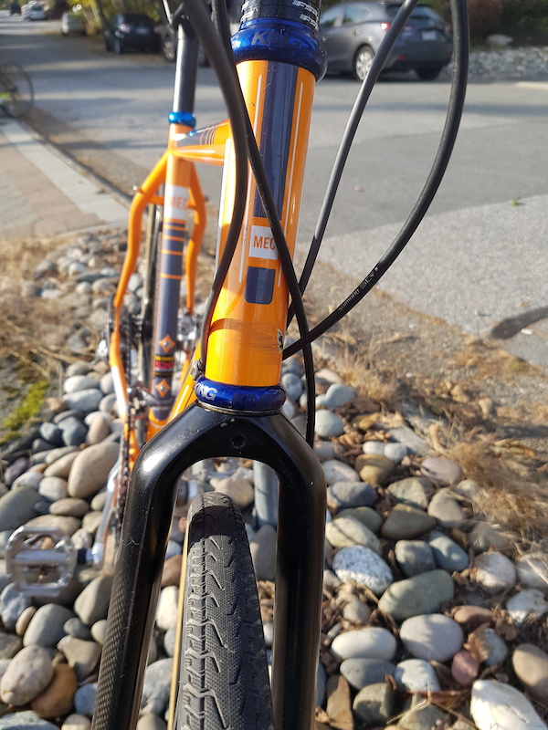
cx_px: 274
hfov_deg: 53.1
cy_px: 365
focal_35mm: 26
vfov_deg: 67.3
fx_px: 549
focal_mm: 4.2
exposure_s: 1/860
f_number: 1.7
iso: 50
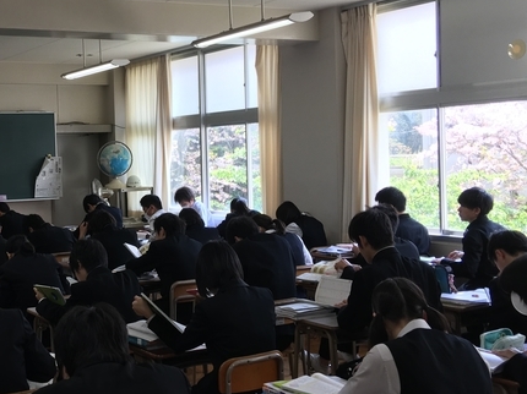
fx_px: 822
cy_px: 185
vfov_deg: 27.0
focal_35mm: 54
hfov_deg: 34.5
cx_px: 110
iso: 32
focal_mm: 4.15
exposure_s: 1/120
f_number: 2.2
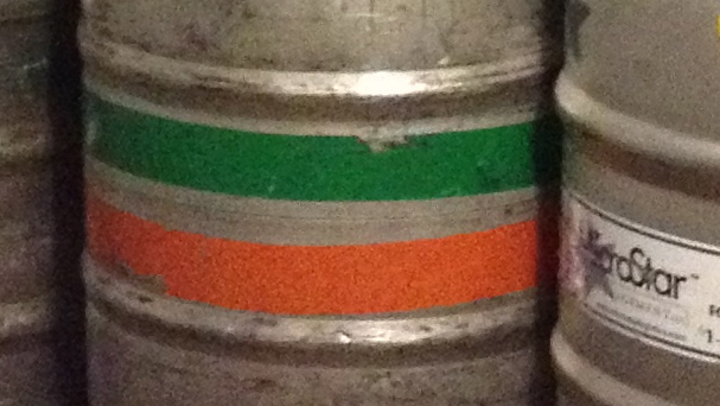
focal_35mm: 205
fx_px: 3915
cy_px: -673
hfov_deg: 10.5
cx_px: 164
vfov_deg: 5.6
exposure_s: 1/15
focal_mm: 4.28
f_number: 2.4
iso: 500
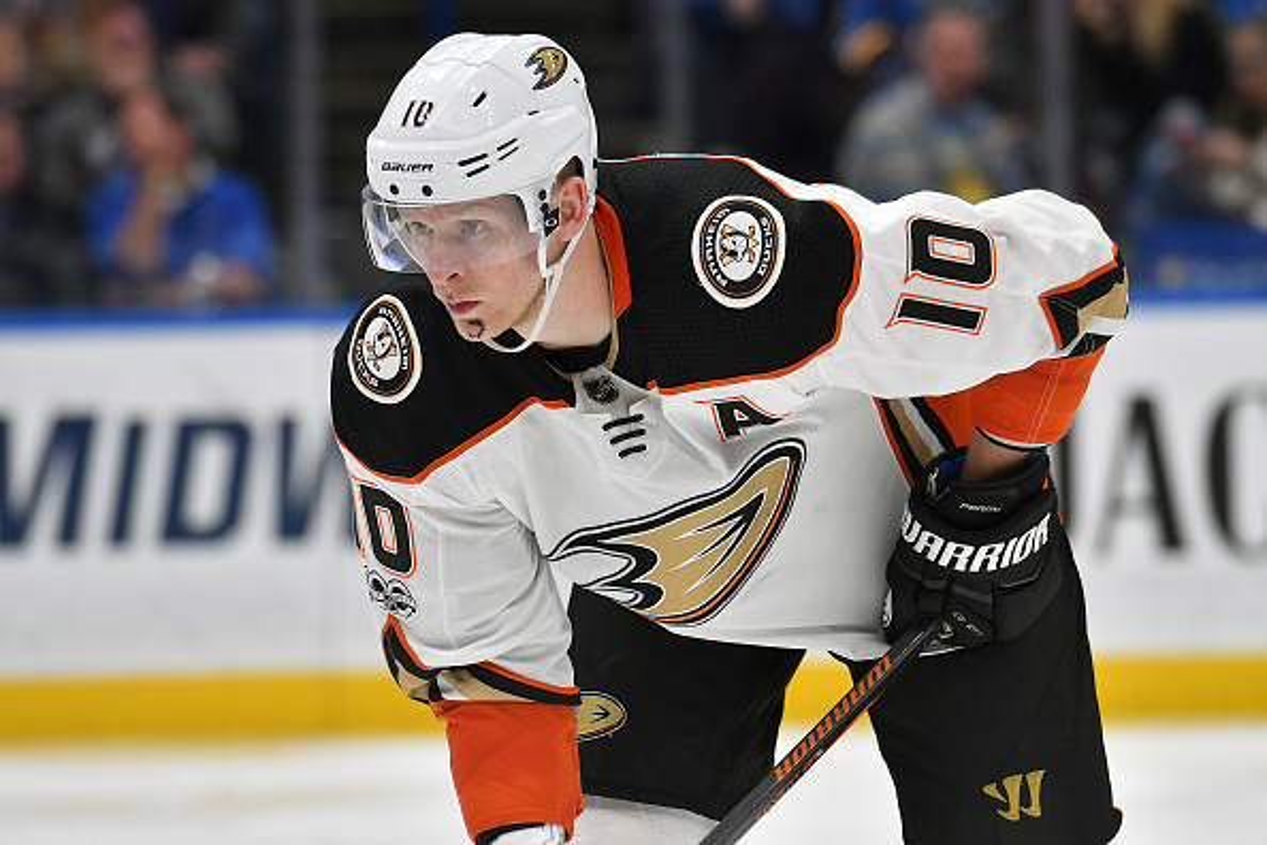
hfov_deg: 6.9
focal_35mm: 300
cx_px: 634
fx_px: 10558
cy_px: 422
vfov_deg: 4.6
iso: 1600
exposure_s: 1/2000
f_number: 4
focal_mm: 200
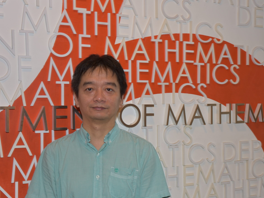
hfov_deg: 33.2
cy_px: 117
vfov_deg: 25.2
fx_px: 442
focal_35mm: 58
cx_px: 151
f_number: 4
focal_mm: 30
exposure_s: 1/30
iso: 100
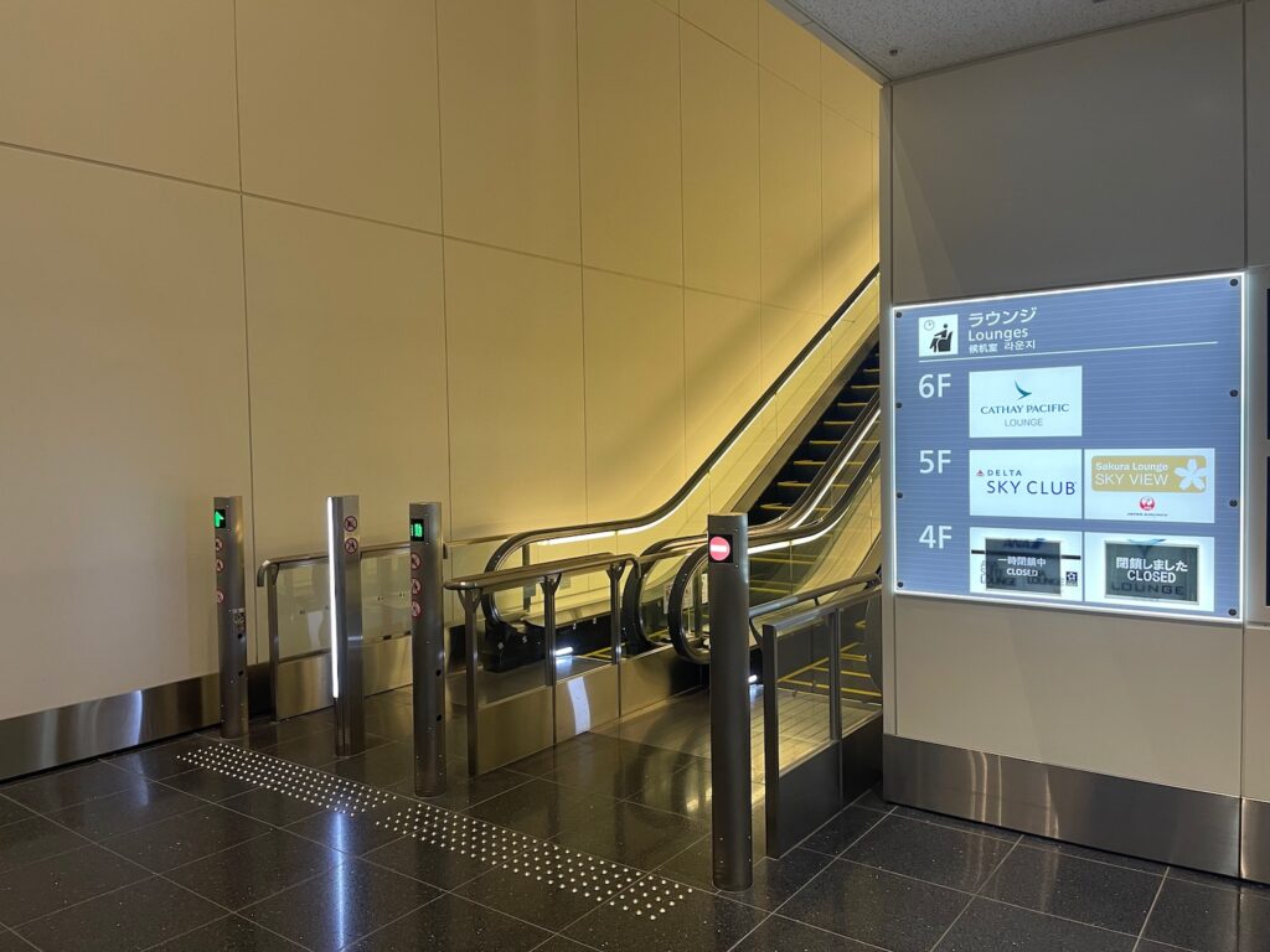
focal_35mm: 26
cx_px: 635
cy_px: 476
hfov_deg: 67.3
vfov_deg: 53.1
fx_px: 954
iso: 100
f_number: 1.6
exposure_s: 1/50
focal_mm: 5.1
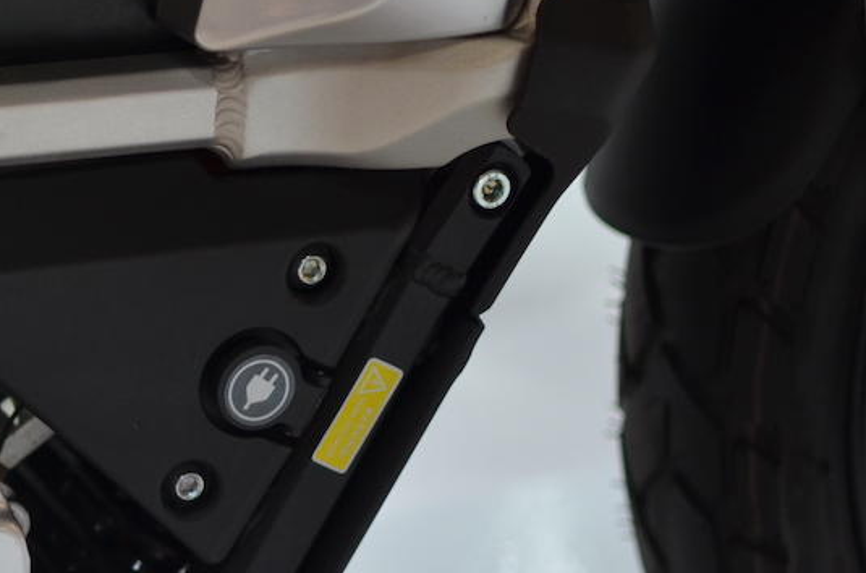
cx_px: -214
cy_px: 352
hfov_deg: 14.4
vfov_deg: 9.9
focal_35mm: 137
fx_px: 3295
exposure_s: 1/320
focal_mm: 35
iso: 320
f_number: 1.8
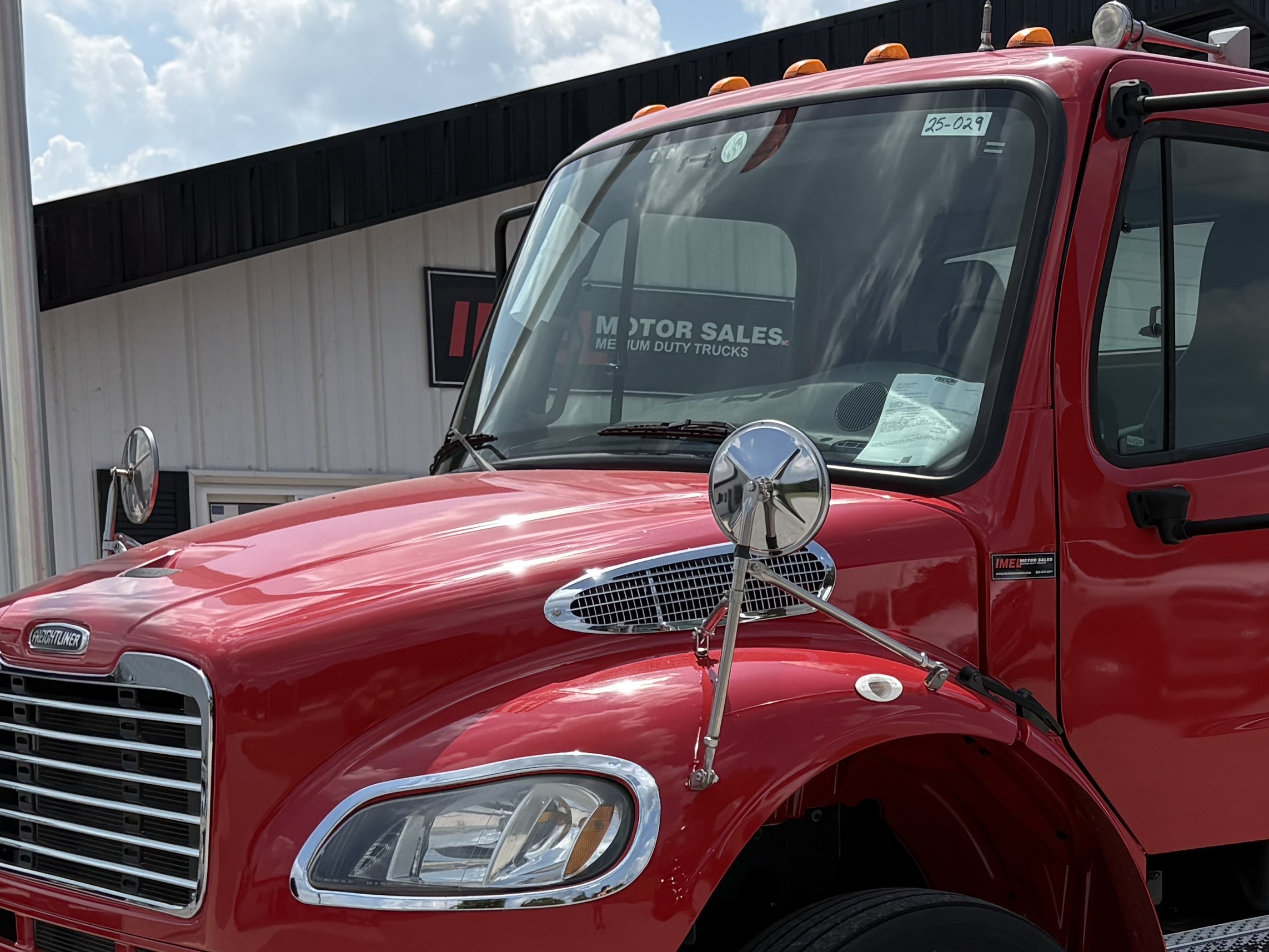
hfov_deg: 28.4
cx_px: 1202
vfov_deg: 22.2
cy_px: 804
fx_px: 2383
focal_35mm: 65
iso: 50
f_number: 1.6
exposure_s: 1/4608
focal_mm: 5.96
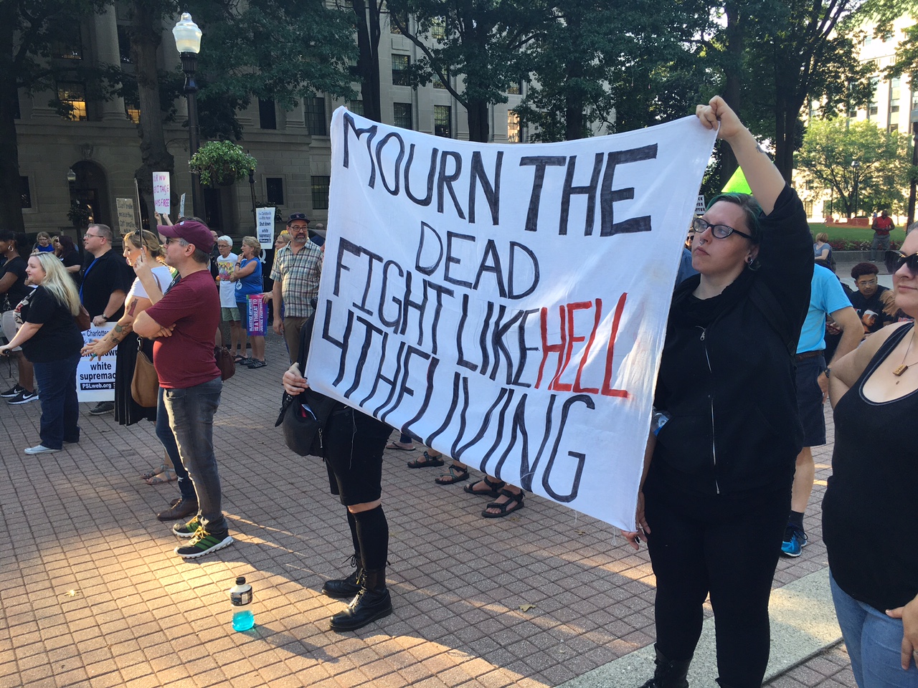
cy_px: 344
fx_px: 769
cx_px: 459
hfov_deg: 61.7
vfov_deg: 48.2
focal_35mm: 29
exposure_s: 1/120
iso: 25
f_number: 2.2
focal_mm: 4.15
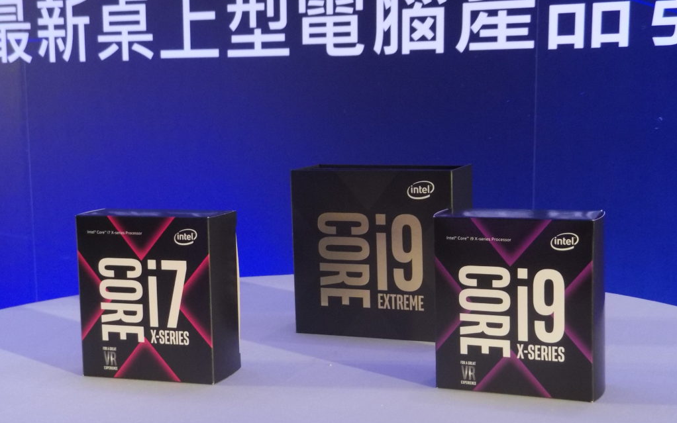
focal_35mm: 52
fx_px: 960
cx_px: 338
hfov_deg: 38.9
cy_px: 218
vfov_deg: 24.9
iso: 640
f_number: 4.5
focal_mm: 8.9
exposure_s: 1/30
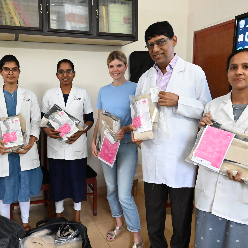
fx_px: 251
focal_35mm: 31
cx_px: 93
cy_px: 125
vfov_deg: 52.5
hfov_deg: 52.0
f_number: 7.1
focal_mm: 24
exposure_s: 1/250
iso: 20000
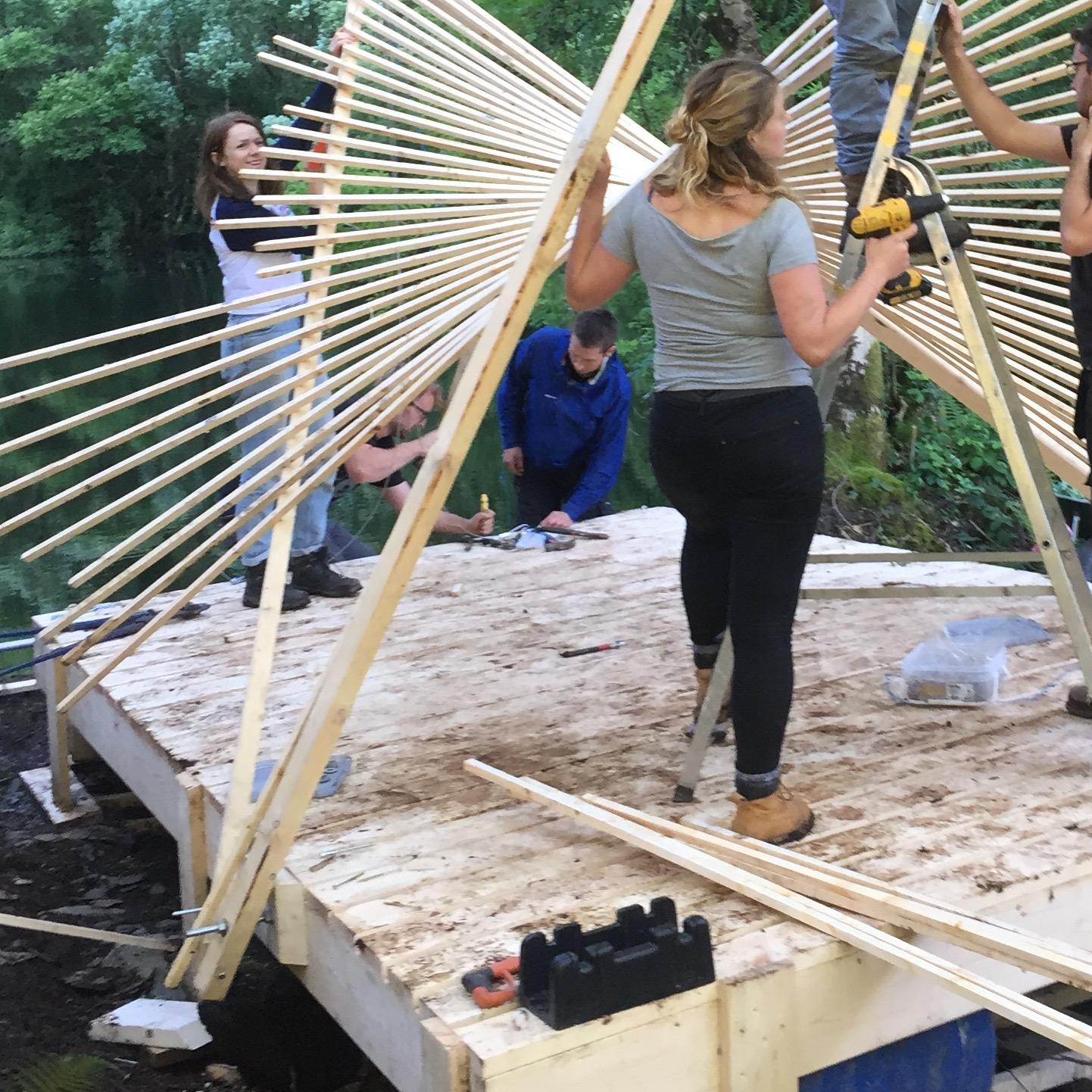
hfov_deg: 29.1
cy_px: 234
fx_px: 2070
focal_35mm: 58
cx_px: 806
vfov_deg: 29.0
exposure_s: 1/33
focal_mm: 4.15
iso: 32
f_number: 2.2
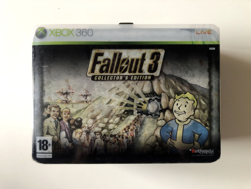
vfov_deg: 49.7
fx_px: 203
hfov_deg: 63.4
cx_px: 126
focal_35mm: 28
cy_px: 94
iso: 64
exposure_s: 1/15
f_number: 1.8
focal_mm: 3.99
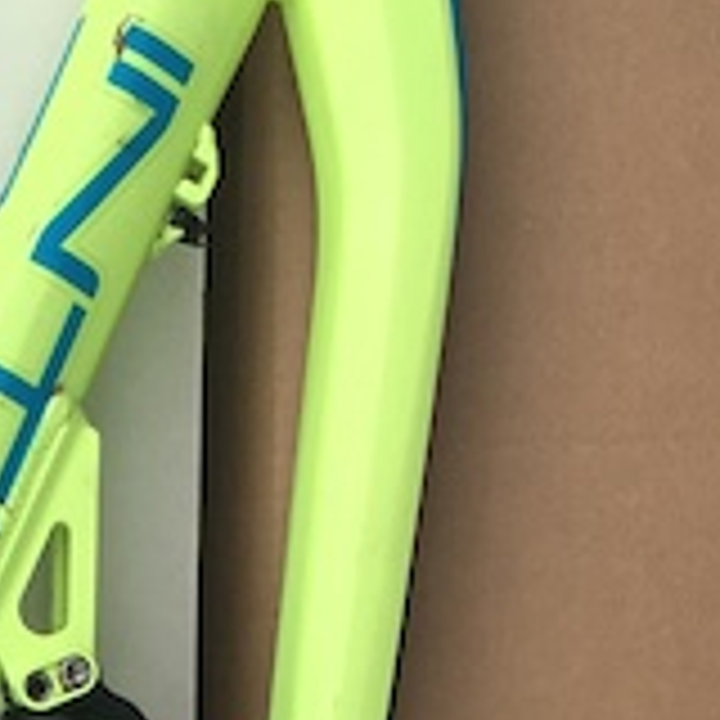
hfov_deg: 13.5
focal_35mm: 128
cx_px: 45
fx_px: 3012
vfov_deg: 12.7
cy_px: 1206
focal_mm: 4.15
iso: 25
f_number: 2.2
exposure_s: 1/411
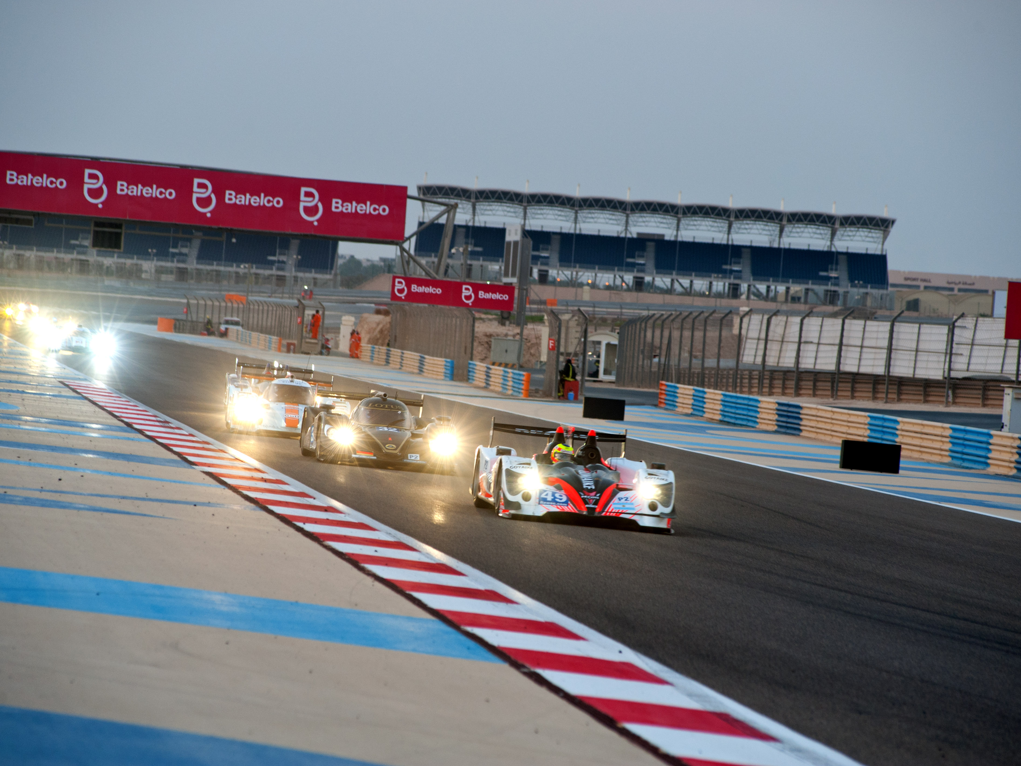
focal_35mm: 217
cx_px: 521
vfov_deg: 6.8
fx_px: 6401
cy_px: 383
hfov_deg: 9.1
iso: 1000
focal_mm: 200
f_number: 8
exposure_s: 1/160
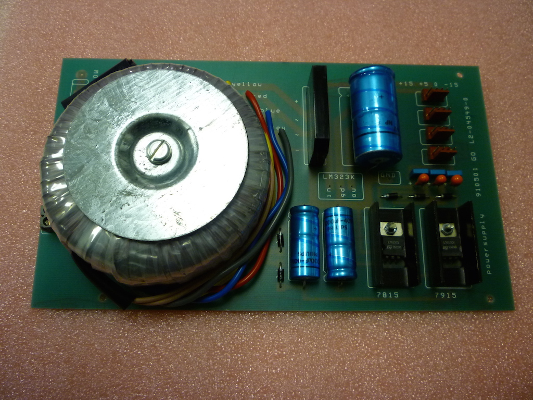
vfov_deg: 48.2
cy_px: 200
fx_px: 447
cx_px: 266
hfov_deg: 61.7
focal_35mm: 29
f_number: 3.3
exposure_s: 1/30
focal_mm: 5.2
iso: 250
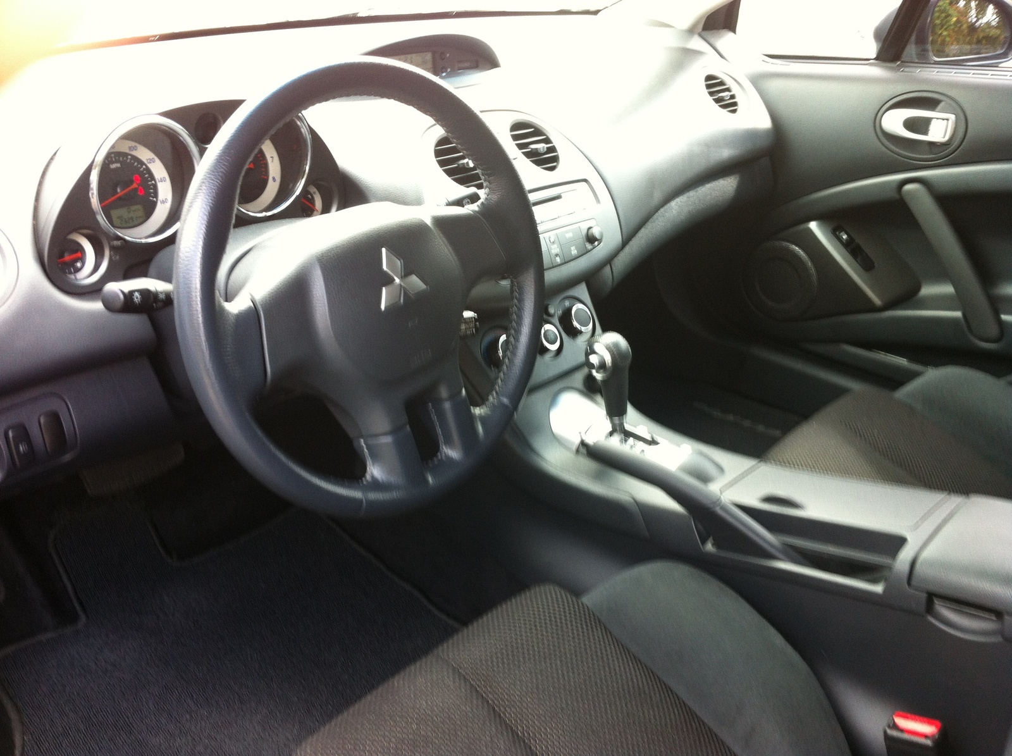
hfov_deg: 52.7
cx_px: 506
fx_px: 1022
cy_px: 378
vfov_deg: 40.6
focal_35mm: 35
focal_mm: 3.85
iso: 80
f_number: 2.8
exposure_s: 1/33
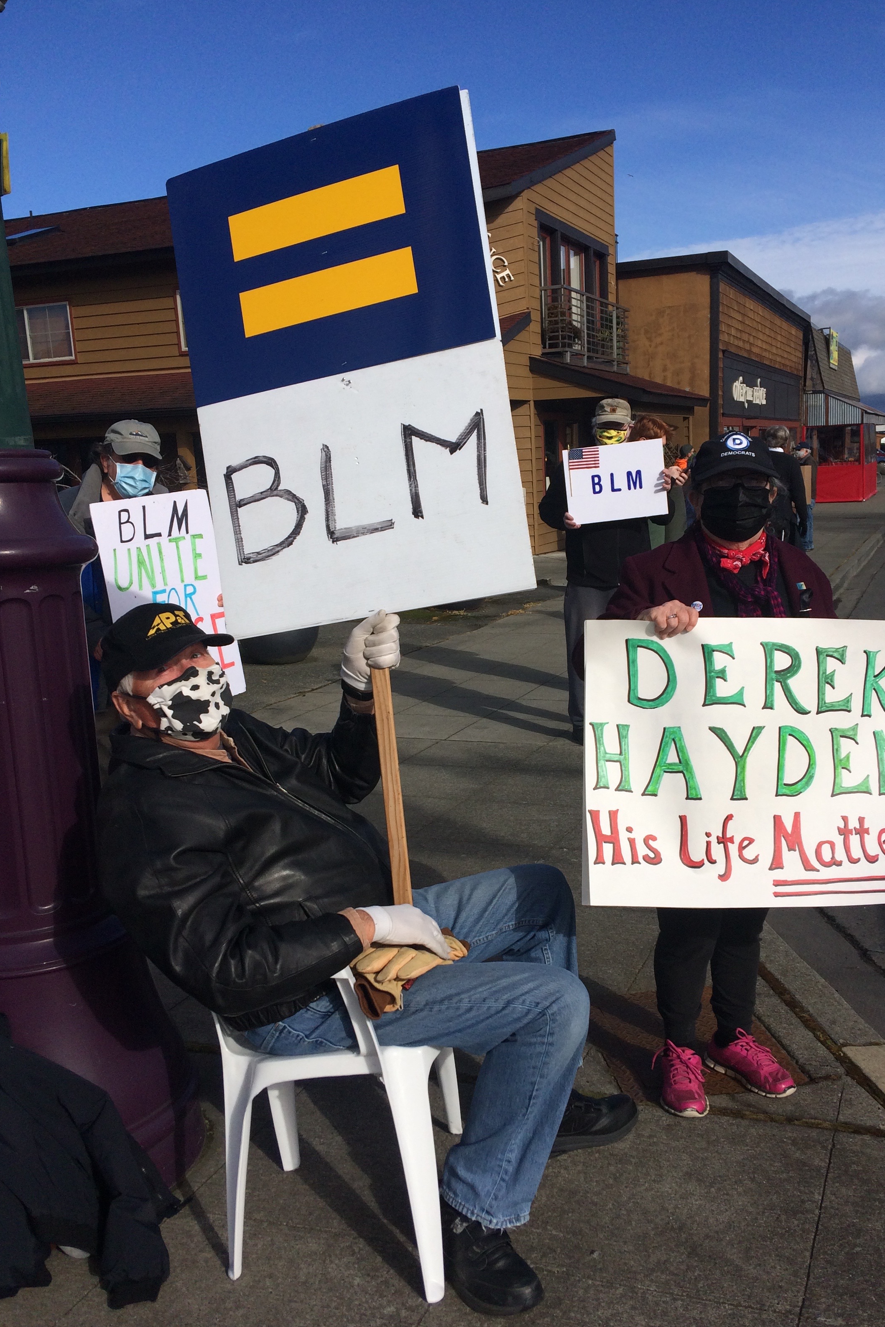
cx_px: 487
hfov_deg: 42.3
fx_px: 1143
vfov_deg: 60.3
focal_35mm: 31
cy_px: 677
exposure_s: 1/4566
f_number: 2.2
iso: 32
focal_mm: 4.15
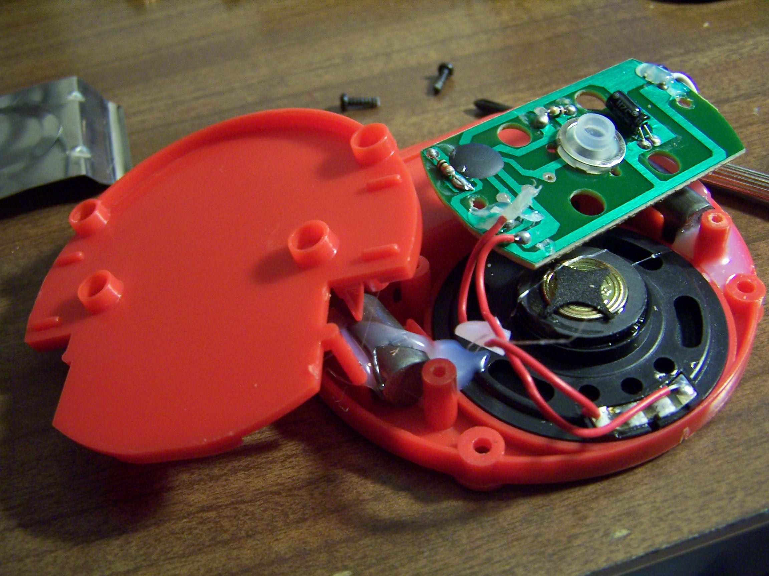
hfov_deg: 49.0
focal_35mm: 38
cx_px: 384
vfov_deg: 37.7
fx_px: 844
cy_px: 288
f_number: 2.8
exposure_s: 1/15
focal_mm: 6.3
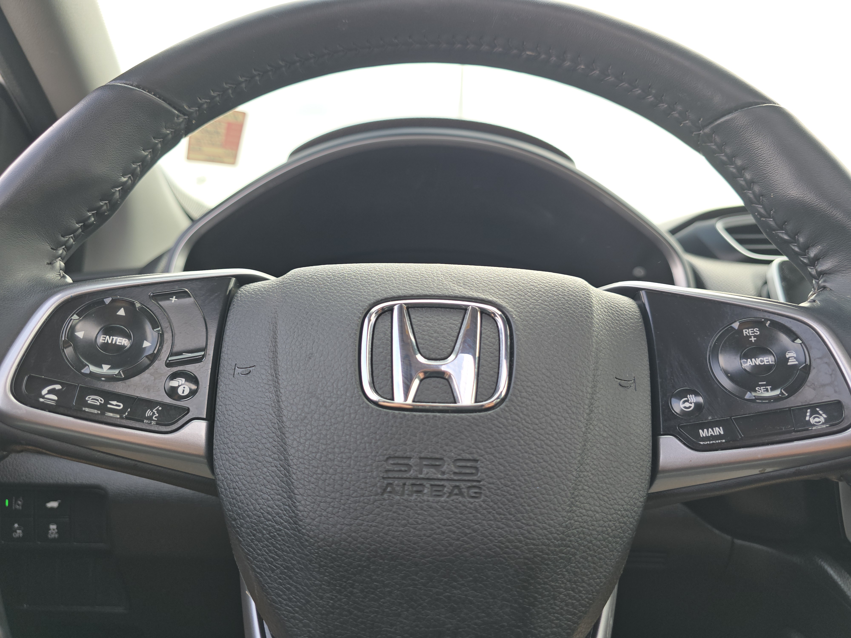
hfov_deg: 73.9
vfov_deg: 58.9
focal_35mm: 23
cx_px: 426
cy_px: 319
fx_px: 565
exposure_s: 1/180
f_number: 1.7
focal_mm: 6.3
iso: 16
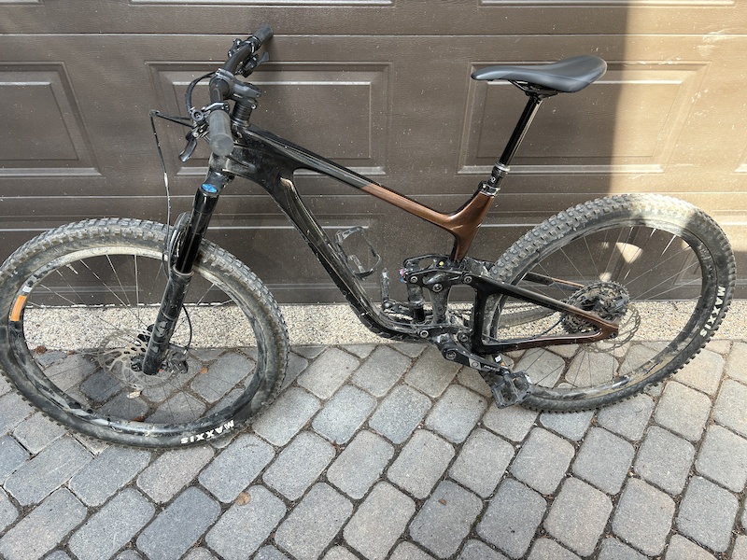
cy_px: 280
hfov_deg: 67.3
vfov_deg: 53.1
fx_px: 561
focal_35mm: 26
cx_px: 374
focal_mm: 5.96
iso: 80
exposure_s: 1/121
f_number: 1.6
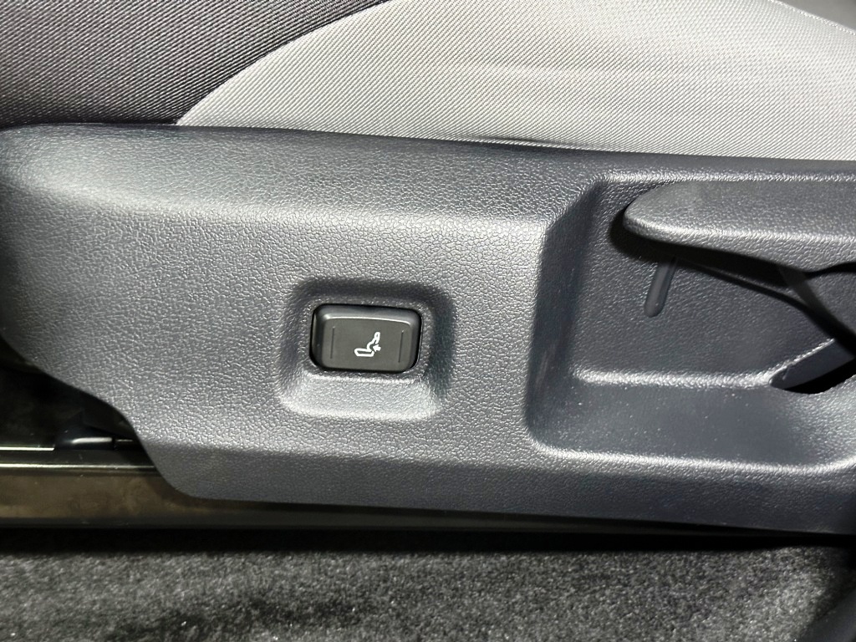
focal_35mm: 48
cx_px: 428
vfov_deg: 30.3
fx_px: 1187
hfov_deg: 39.7
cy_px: 321
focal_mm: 6.86
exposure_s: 1/30
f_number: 1.78
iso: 500
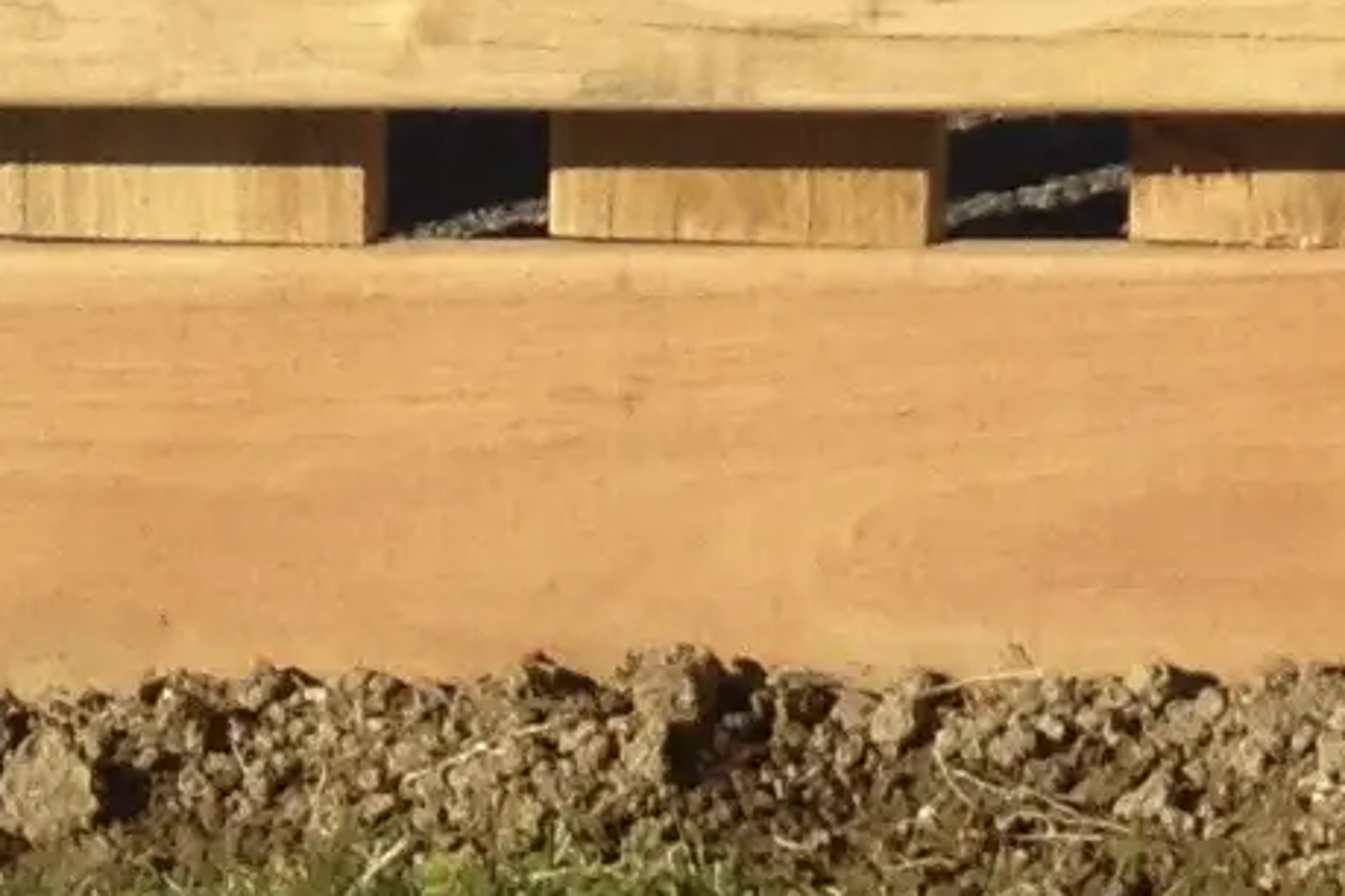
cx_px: 2617
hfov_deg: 7.6
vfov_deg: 5.2
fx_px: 9676
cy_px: -1104
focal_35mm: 259
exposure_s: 1/1842
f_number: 2.4
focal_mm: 4.28
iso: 50
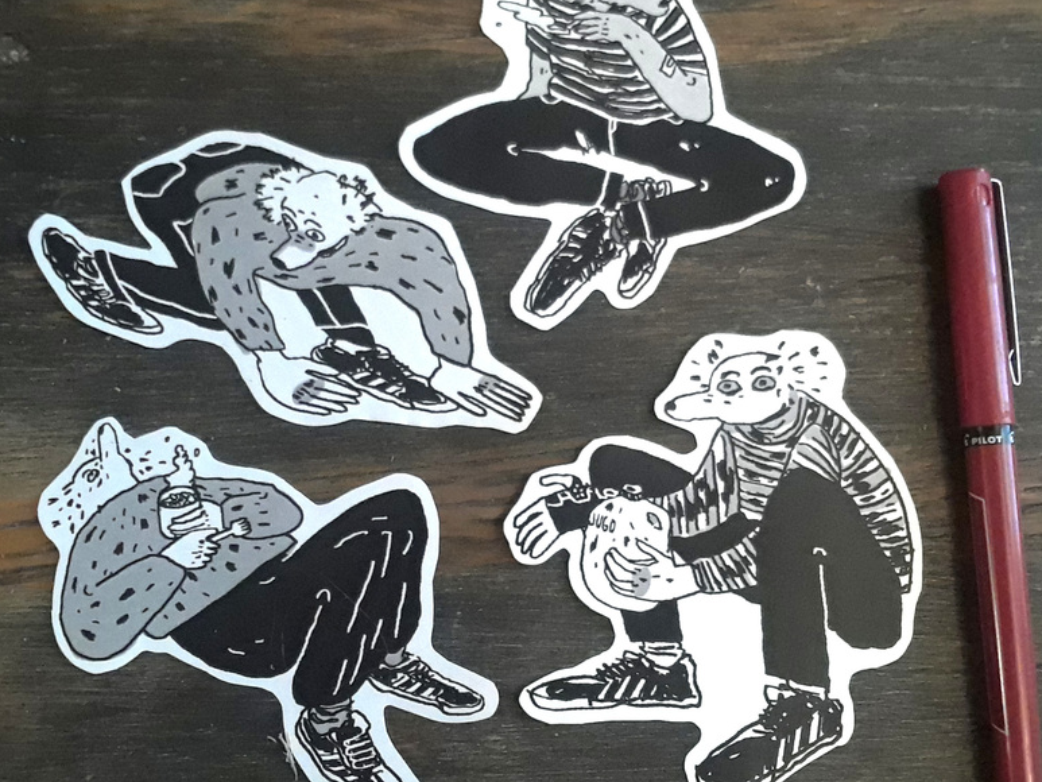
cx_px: 498
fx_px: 1174
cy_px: 399
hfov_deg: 47.8
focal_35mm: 39
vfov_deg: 36.8
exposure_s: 1/15
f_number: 1.9
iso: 400
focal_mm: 2.47
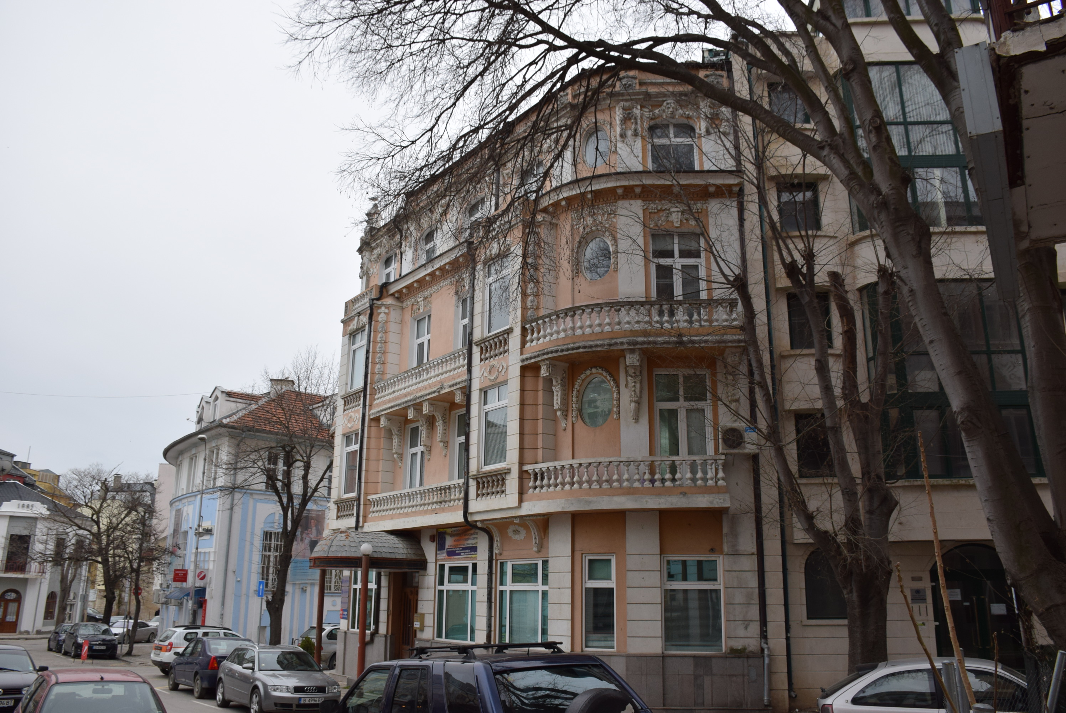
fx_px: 800
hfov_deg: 67.3
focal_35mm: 27
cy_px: 356
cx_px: 533
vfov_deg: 48.0
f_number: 6.3
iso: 400
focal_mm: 18
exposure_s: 1/160
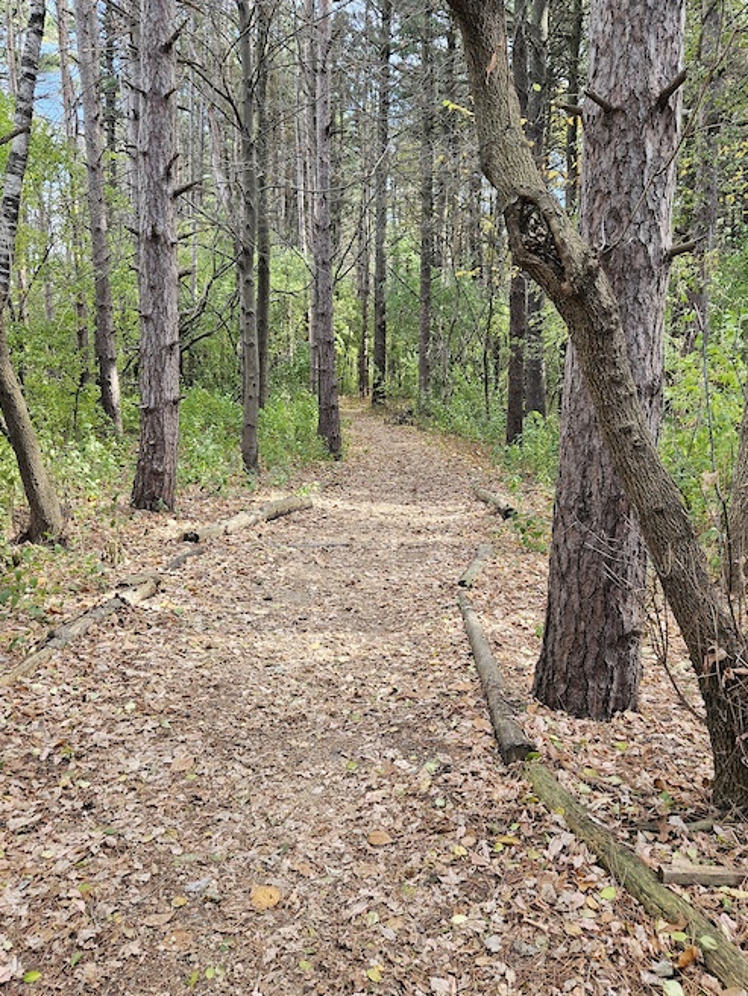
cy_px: 462
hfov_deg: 49.7
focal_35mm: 28
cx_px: 391
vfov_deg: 63.4
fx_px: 806
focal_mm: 5.4
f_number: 1.8
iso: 80
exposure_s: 1/207
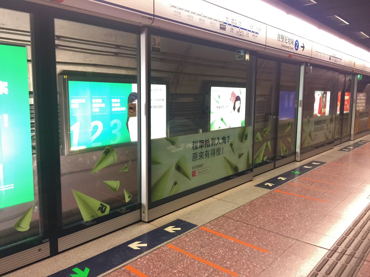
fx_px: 310
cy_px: 138
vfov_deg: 48.2
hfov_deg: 61.7
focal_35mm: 29
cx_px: 185
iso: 125
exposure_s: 1/17
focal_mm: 4.15
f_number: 2.2
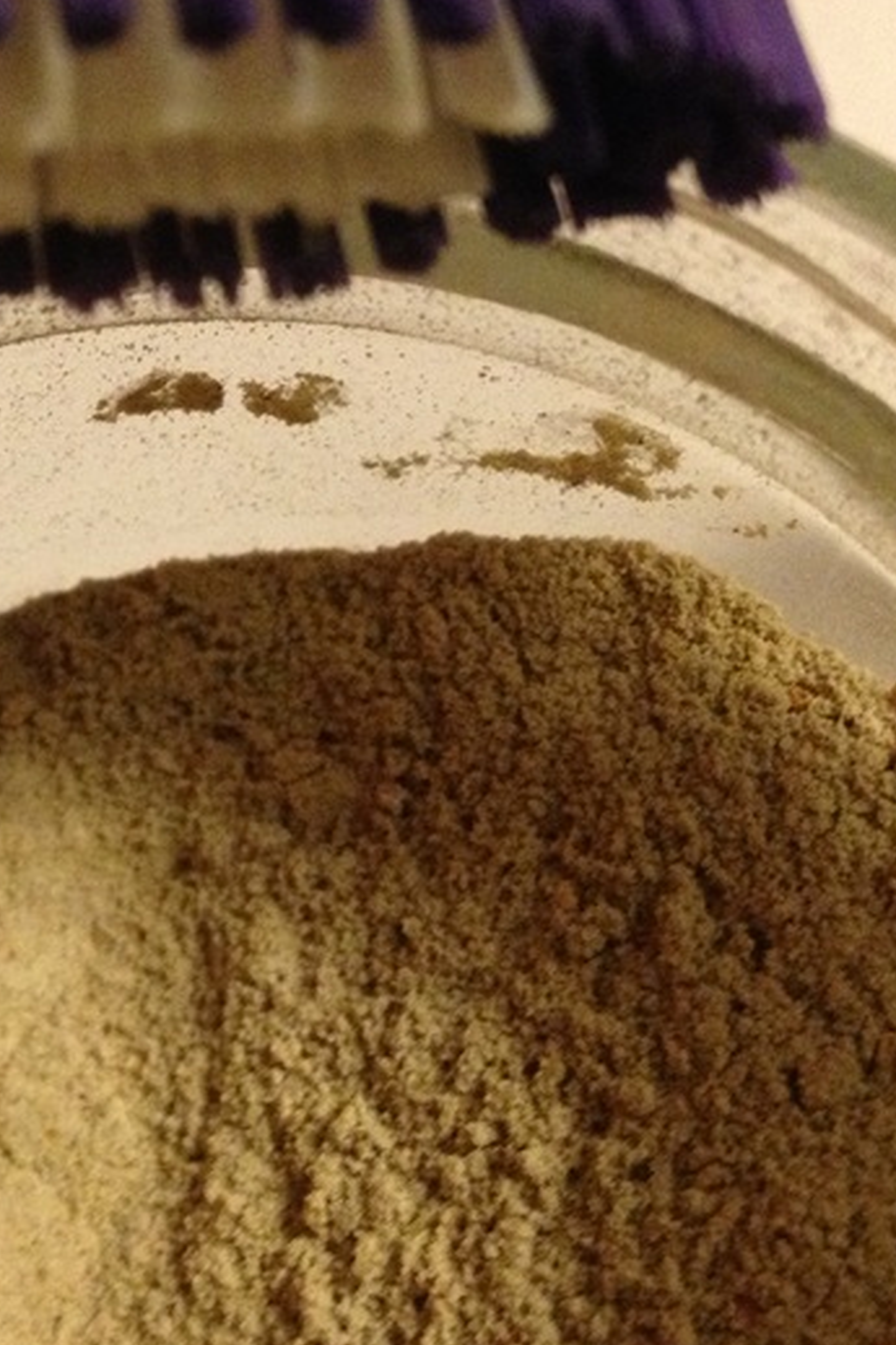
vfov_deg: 28.1
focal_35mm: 72
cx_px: 208
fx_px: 2690
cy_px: 657
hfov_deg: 18.8
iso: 400
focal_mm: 4.28
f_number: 2.4
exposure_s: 1/20
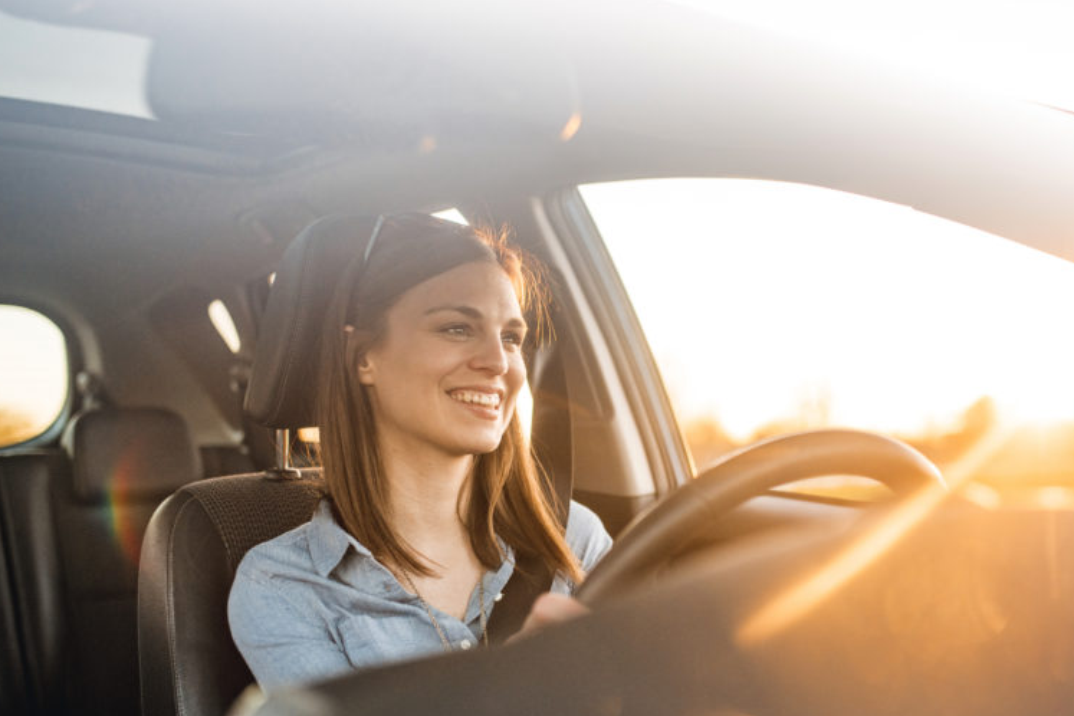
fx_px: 1432
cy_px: 452
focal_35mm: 48
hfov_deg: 41.1
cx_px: 589
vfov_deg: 28.0
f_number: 2.2
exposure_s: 1/400
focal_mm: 35
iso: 360
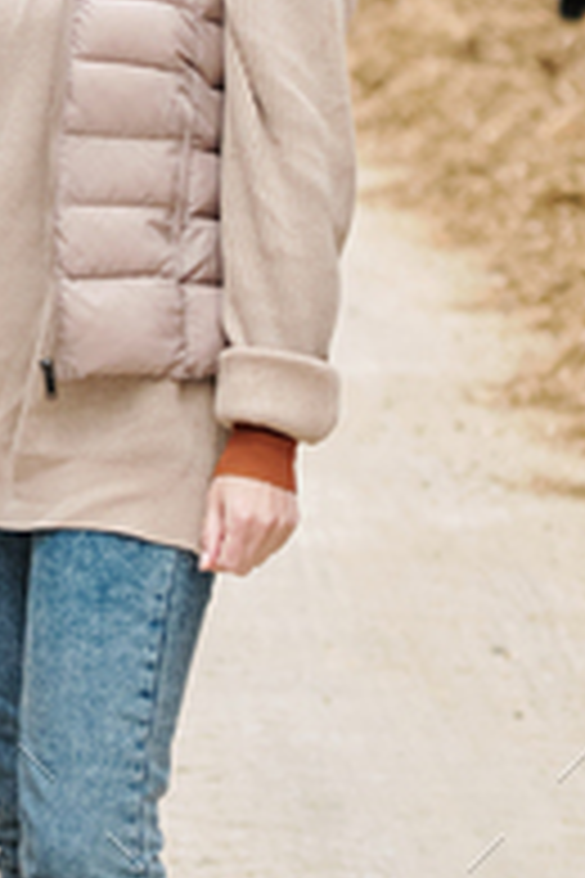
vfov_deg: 6.4
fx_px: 7726
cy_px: -353
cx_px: -392
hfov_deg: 4.3
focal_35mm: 317
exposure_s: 1/160
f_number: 2.8
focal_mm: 70
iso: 800
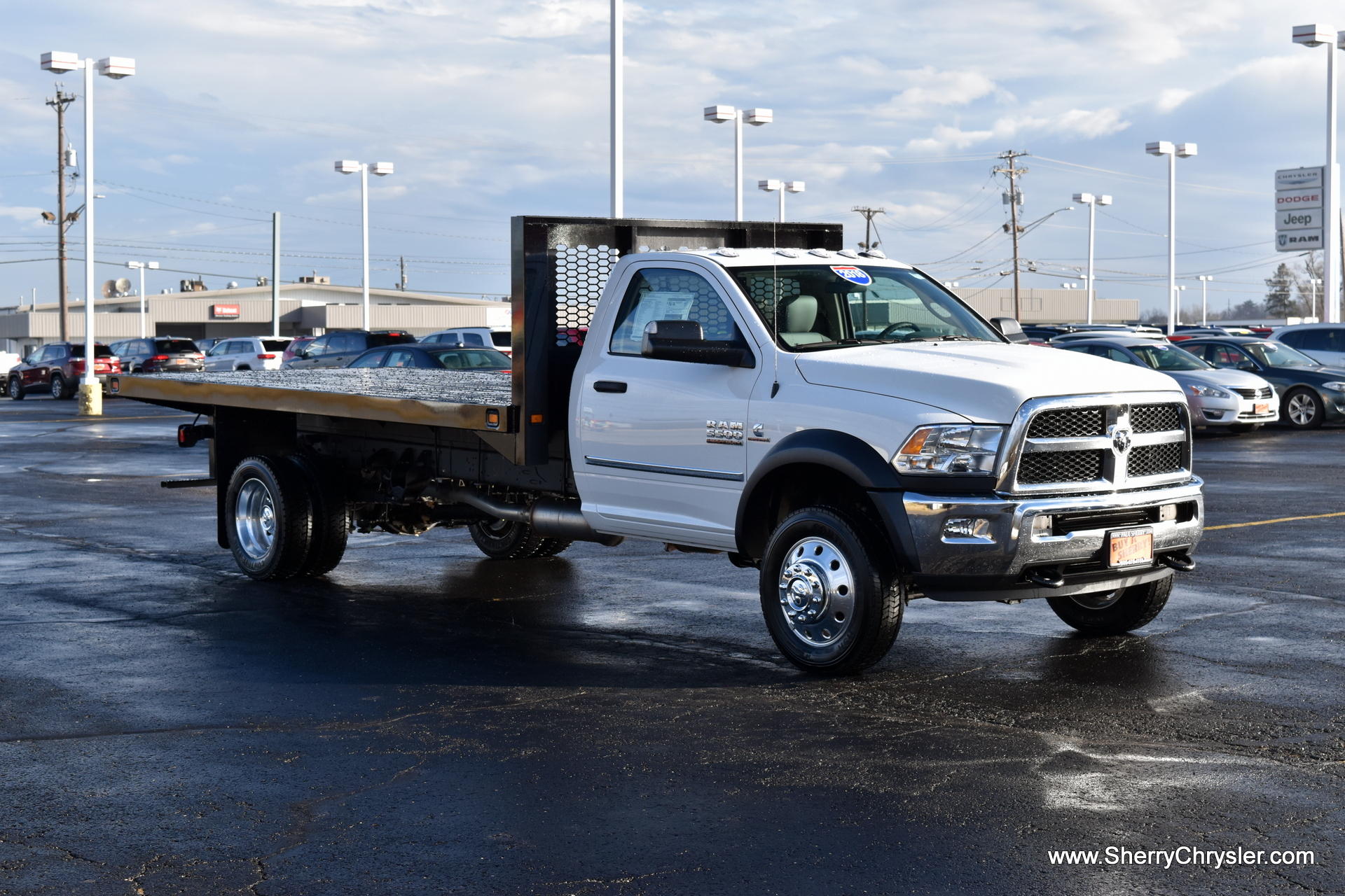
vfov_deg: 22.6
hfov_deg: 33.4
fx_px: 2241
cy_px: 448
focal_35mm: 60
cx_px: 672
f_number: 8
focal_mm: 40
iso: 400
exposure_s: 1/250
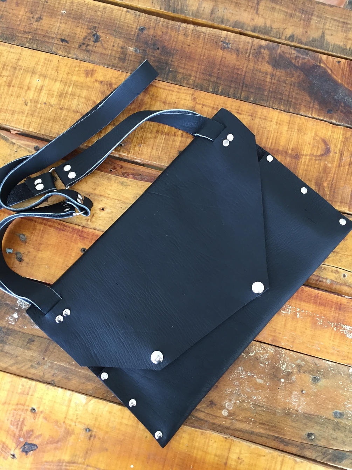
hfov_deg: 48.2
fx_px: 393
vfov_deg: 61.7
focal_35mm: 29
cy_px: 235
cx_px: 176
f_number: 2.2
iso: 100
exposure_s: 1/30
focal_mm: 4.15
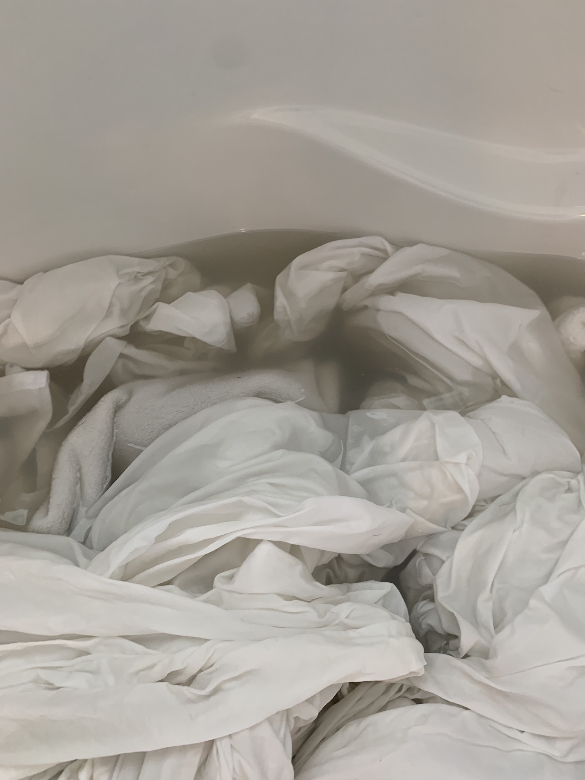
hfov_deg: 53.1
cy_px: 390
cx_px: 292
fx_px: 586
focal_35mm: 26
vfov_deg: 67.3
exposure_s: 1/60
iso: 80
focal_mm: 4.25
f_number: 1.8
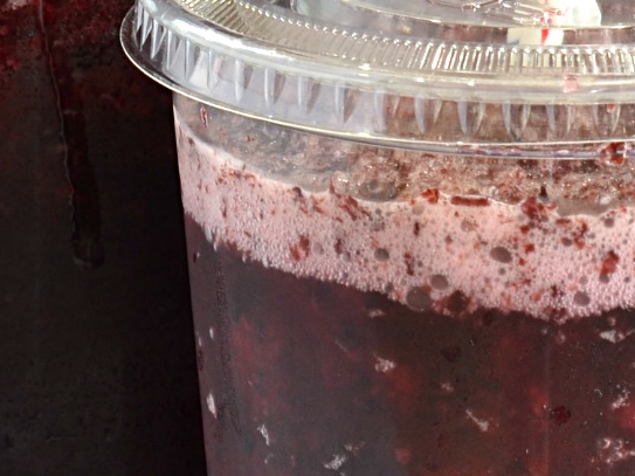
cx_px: 303
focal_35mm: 255
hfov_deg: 7.8
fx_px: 4677
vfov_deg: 5.8
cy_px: 402
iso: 100
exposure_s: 1
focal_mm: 50
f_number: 10
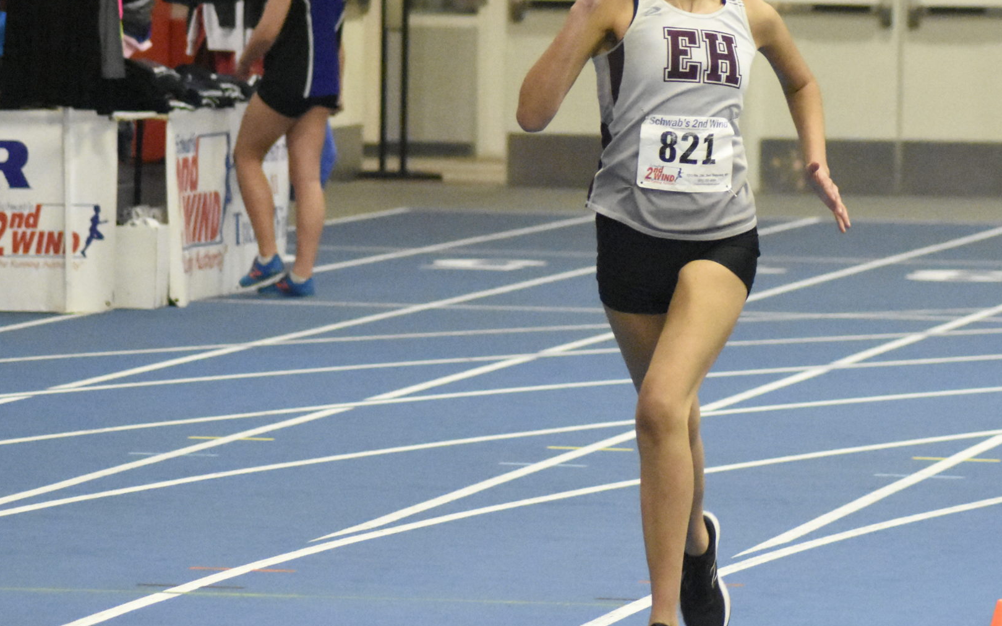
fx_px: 7918
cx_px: 671
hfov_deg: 7.2
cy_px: 311
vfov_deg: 4.5
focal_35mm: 290
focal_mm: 120
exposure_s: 1/500
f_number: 5.6
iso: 16000
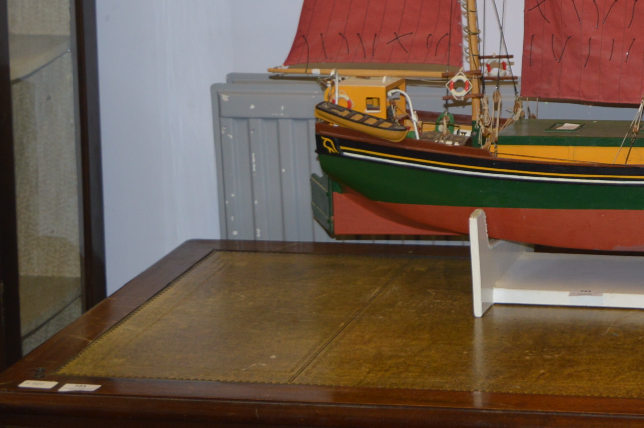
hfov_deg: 15.6
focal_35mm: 127
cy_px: -59
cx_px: 756
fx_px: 2270
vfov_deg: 10.6
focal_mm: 36
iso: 450
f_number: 4.8
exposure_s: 1/30
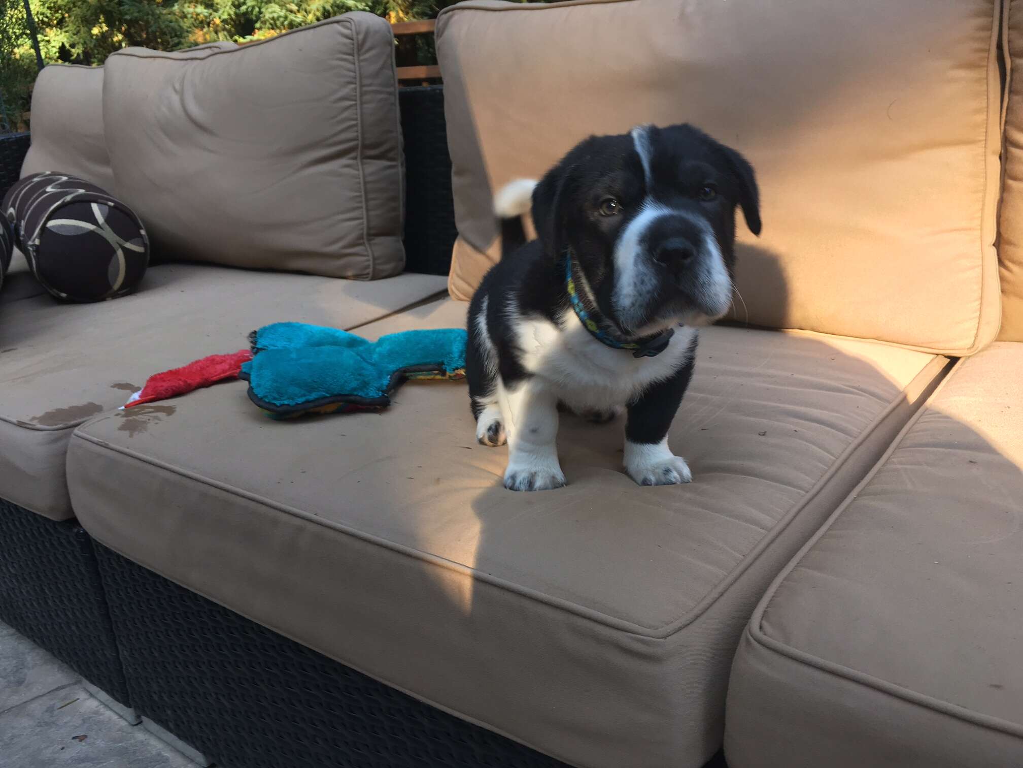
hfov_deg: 61.7
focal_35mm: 29
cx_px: 512
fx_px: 857
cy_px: 384
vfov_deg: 48.2
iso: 25
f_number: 2.2
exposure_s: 1/60
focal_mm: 4.15
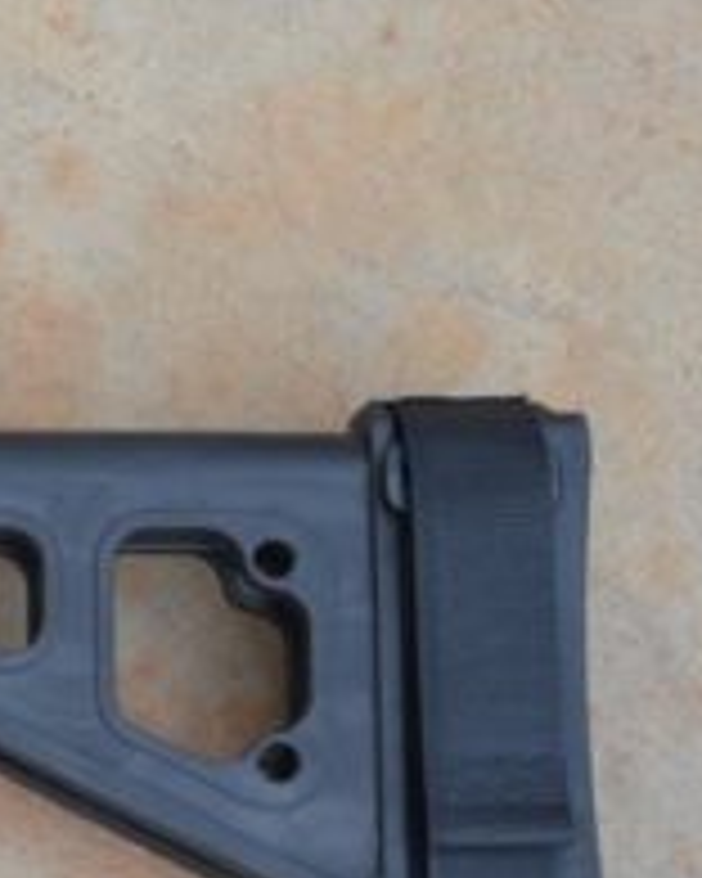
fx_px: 3454
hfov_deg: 10.3
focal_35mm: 133
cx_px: -909
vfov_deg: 14.4
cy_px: 673
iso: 160
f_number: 8
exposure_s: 1/60
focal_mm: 24
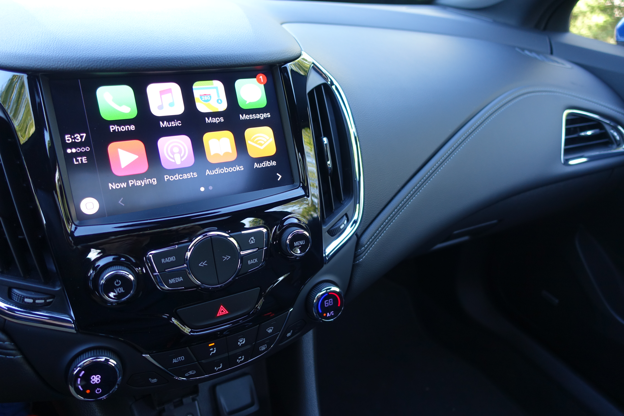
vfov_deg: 53.1
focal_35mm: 24
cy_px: 208
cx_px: 312
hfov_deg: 73.7
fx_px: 416
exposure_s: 1/80
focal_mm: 8.8
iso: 125
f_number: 1.8
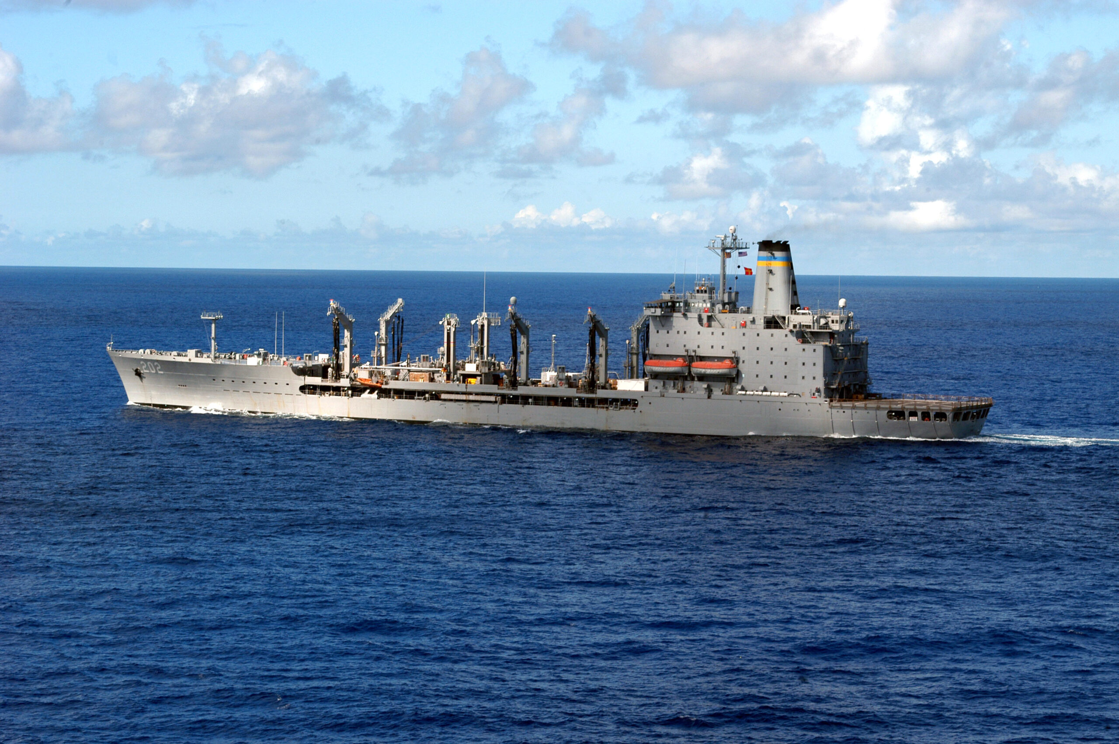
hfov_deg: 20.6
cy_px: 372
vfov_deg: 13.8
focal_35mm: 99
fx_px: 3074
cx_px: 560
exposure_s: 1/160
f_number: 14
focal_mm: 66
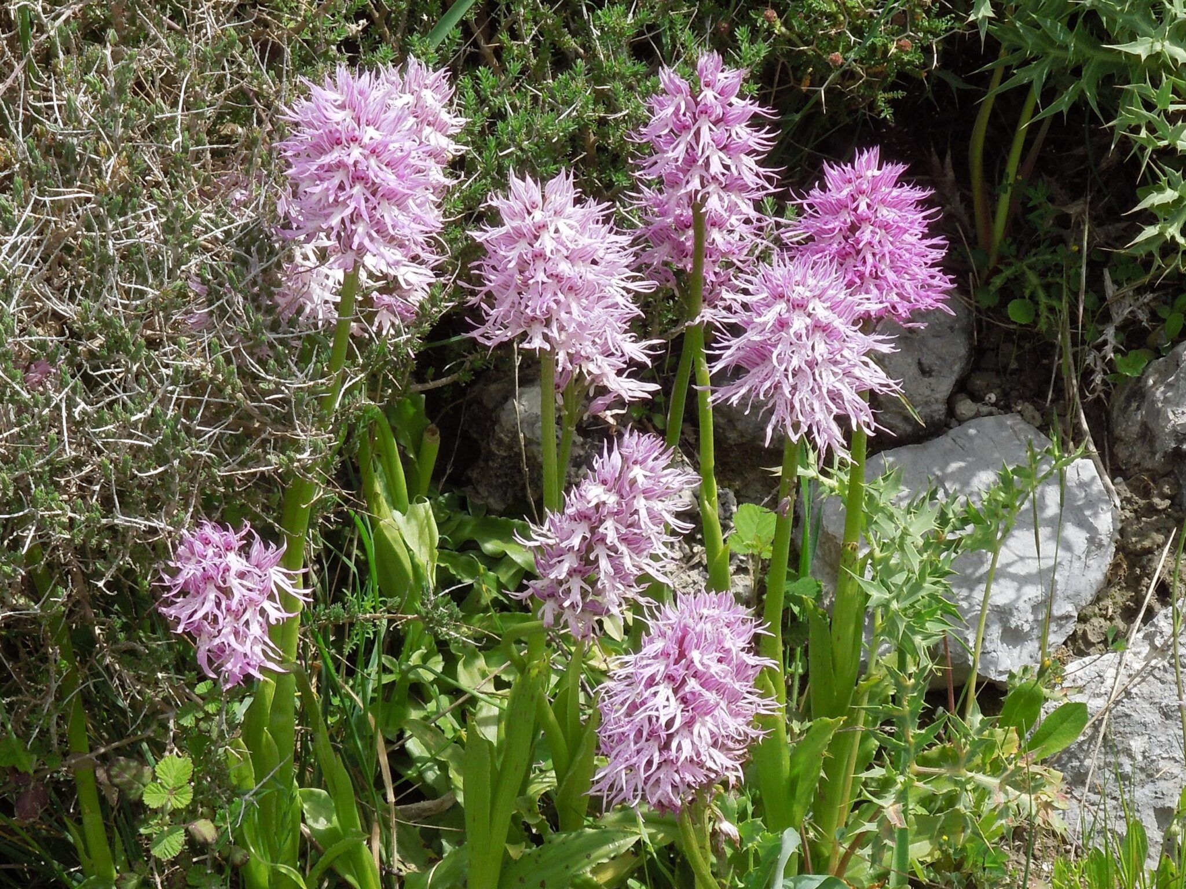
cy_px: 444
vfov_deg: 9.8
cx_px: 593
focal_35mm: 151
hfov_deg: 13.1
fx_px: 5174
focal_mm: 27.2
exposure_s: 1/400
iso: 100
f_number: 4.9
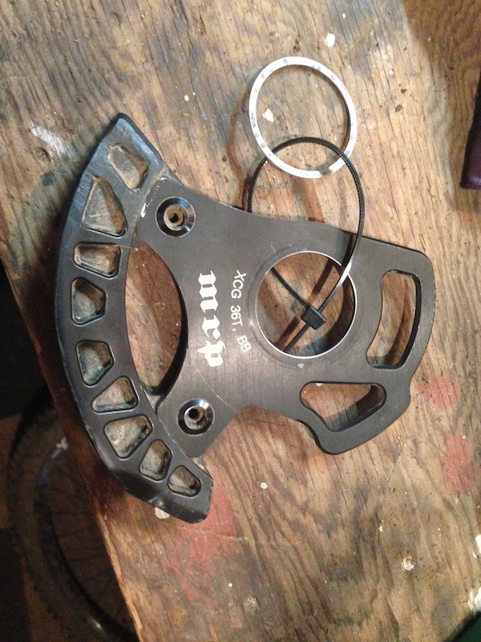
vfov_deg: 55.4
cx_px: 240
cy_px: 321
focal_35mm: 33
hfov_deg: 42.9
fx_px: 611
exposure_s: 1/15
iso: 640
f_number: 2.4
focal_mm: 4.12
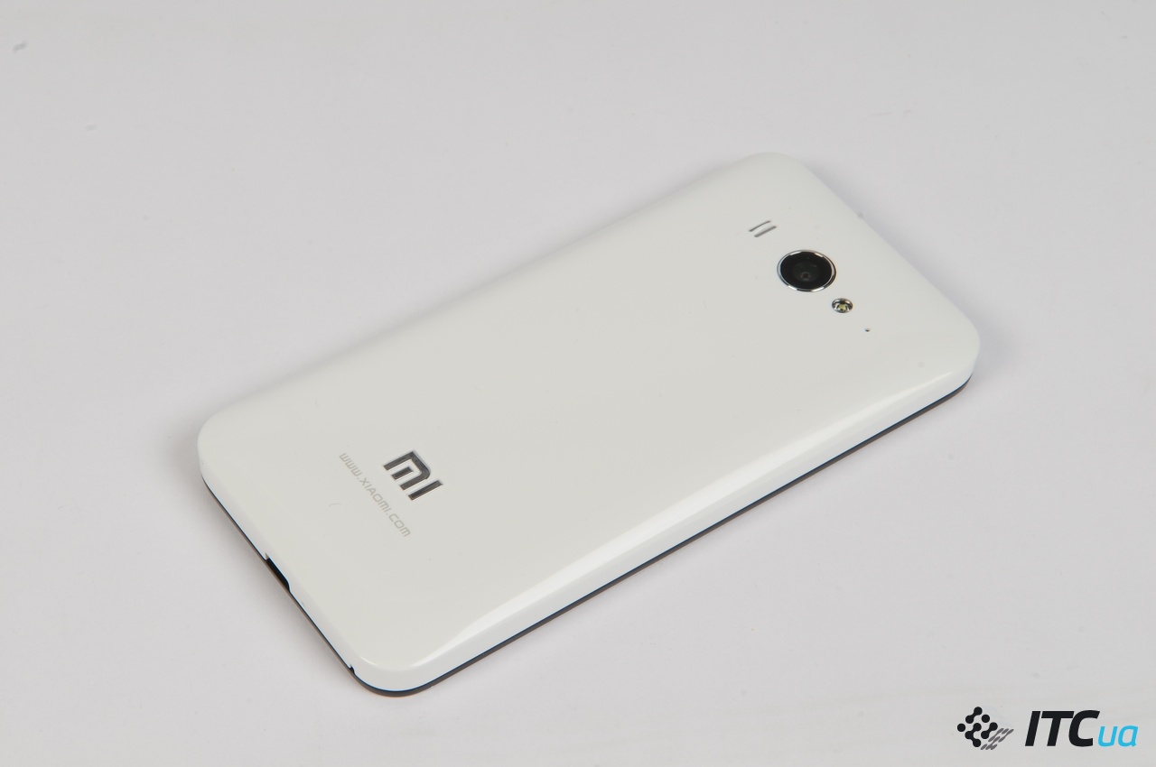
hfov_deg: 24.6
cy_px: 384
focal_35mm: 82
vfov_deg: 16.5
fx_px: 2646
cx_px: 578
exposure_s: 1/80
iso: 200
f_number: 20
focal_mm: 55
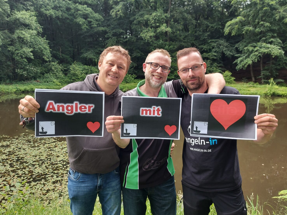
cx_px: 140
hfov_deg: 69.4
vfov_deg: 54.9
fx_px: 207
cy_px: 109
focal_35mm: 25
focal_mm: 5.23
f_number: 1.8
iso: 32
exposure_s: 1/164
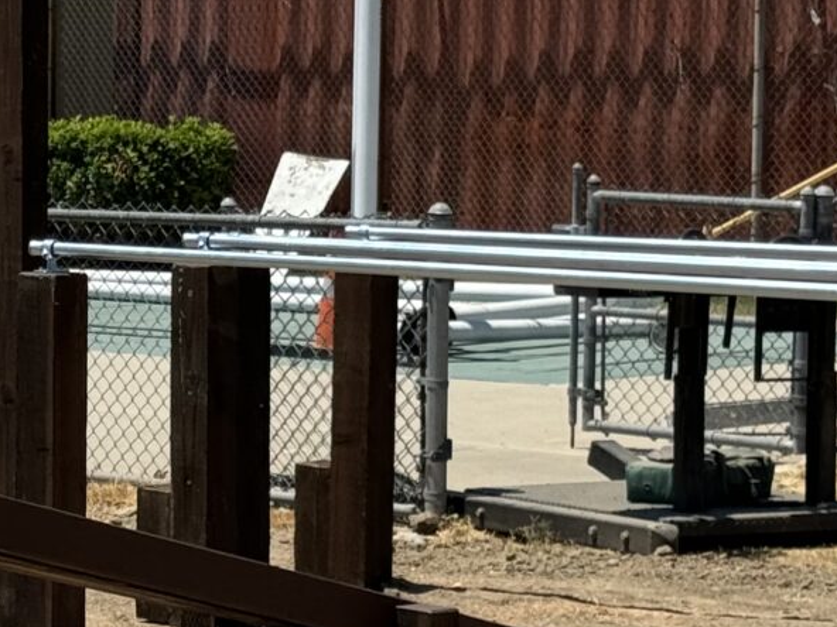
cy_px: 370
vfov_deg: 8.9
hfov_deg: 11.8
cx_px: 18
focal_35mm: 166
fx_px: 4014
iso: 64
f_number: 1.78
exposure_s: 1/4975
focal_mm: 6.76
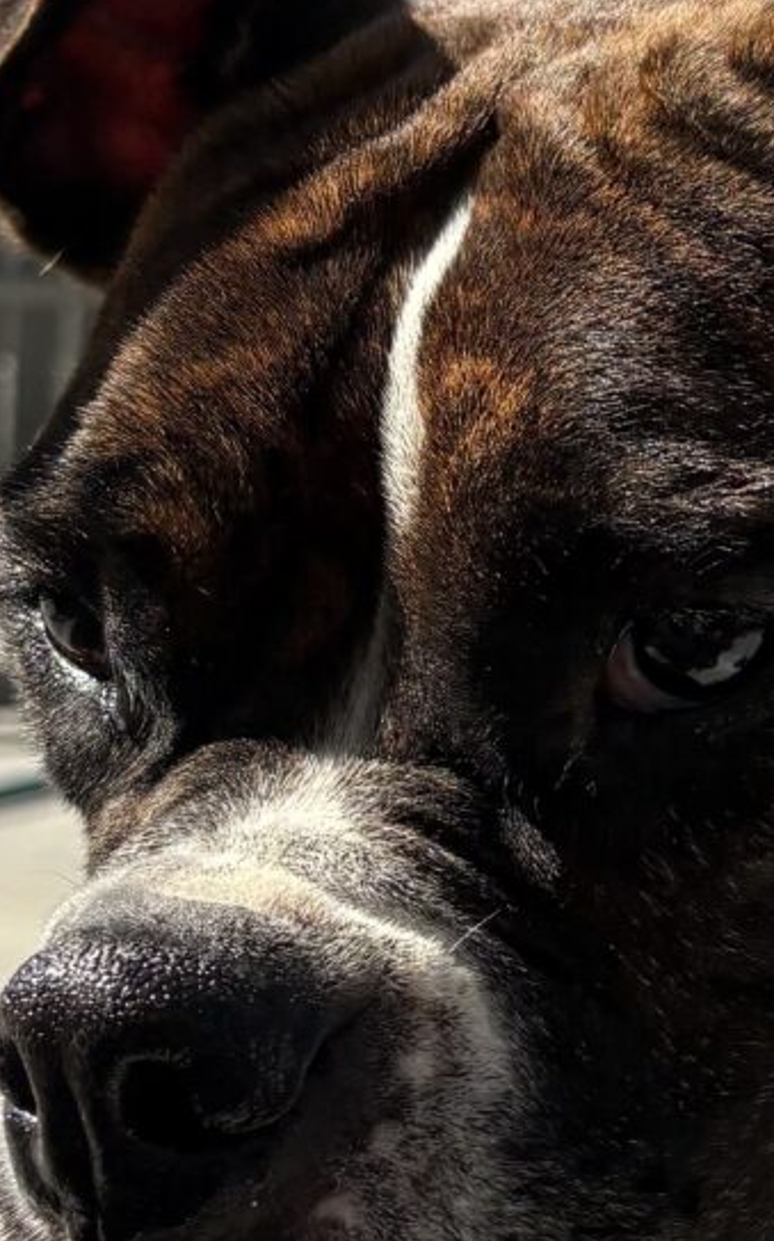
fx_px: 3513
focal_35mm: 104
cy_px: 937
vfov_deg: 19.9
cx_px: 966
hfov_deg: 12.2
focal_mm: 5.96
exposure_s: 1/2865
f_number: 1.6
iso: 50
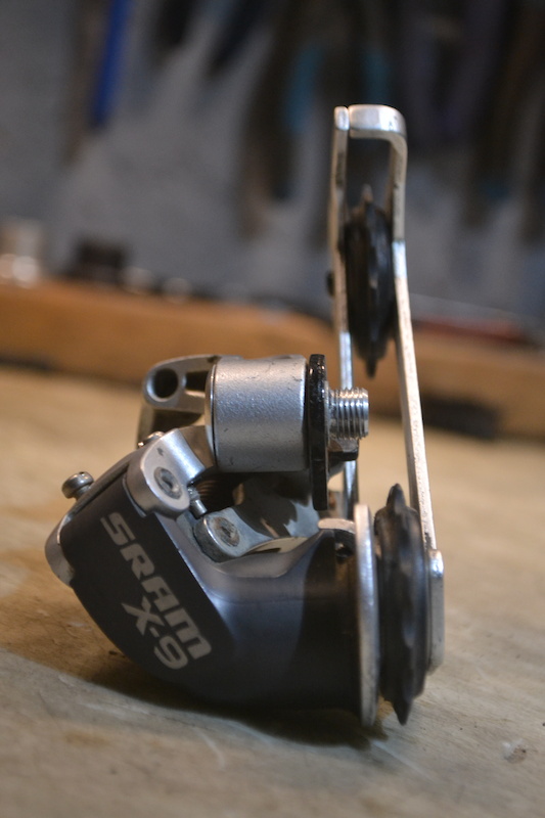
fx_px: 1567
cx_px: 272
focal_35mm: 69
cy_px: 409
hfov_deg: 19.7
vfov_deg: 29.2
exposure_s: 1/30
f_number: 5.3
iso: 1400
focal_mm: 46
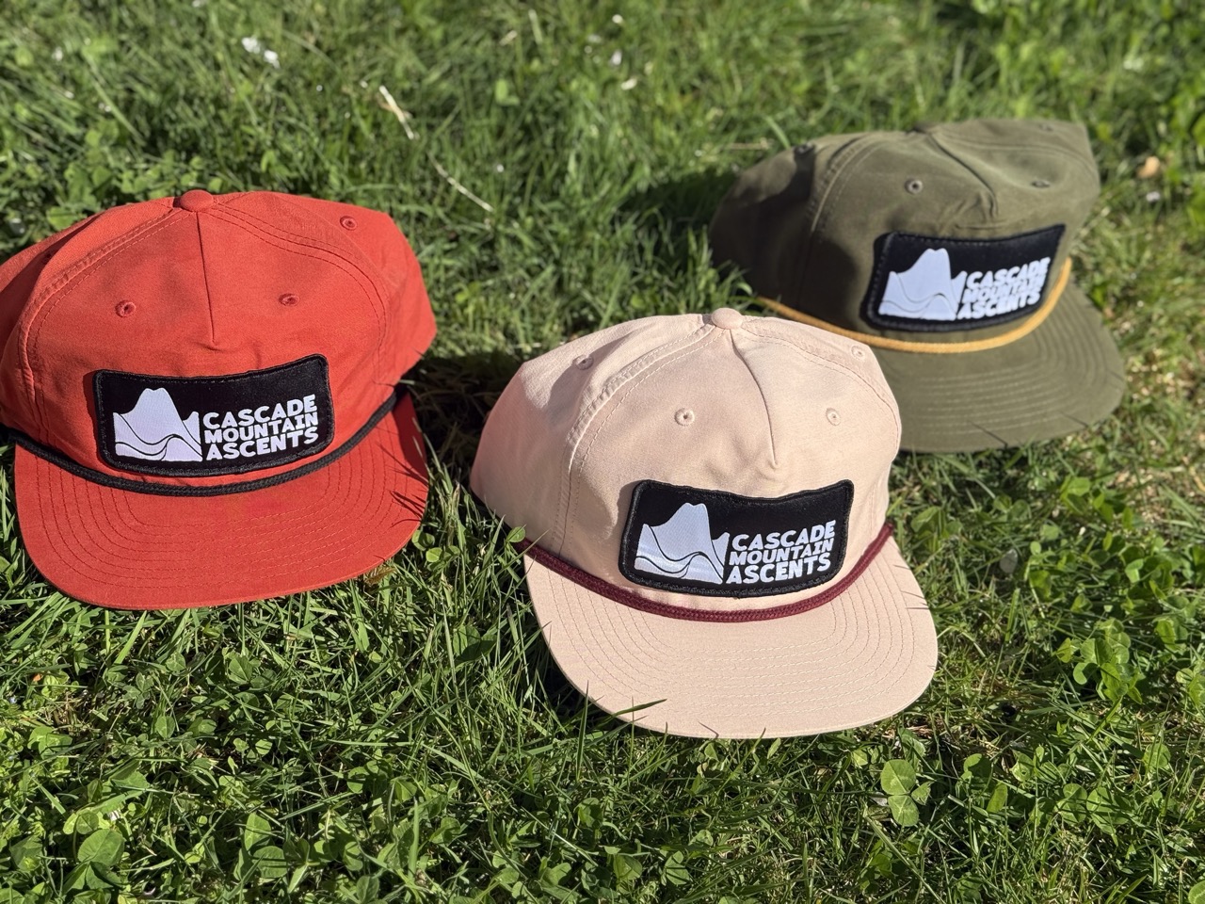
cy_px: 452
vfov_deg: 30.3
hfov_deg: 39.7
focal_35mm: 48
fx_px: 1671
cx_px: 602
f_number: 1.78
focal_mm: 6.76
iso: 80
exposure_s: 1/4878
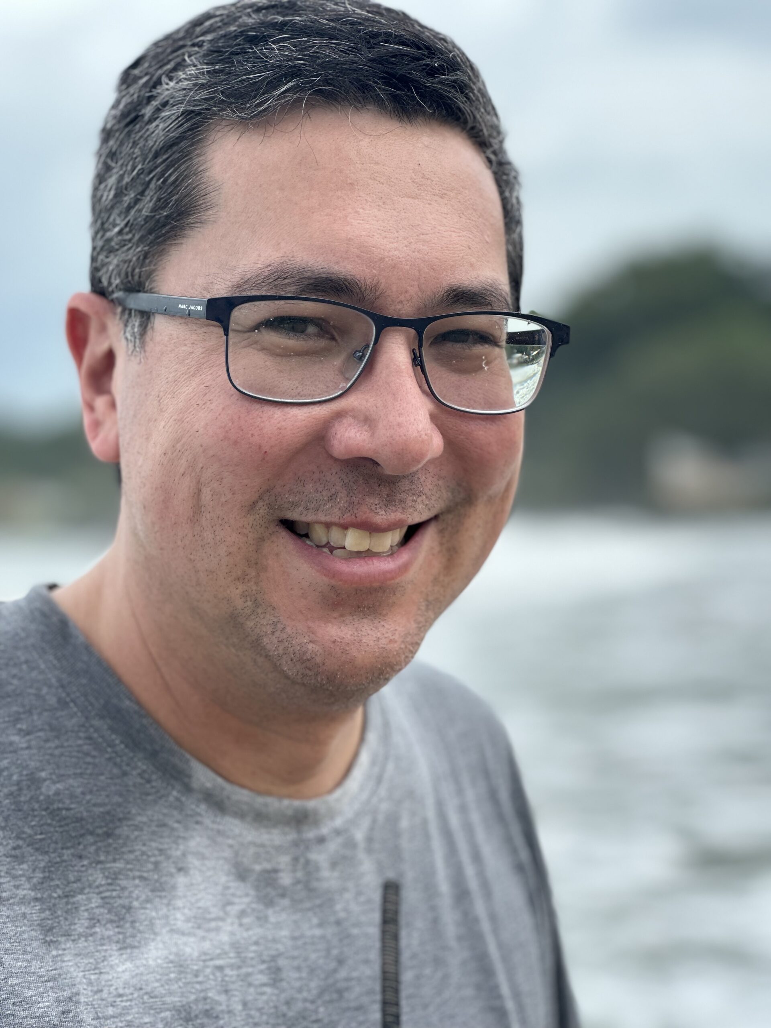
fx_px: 2287
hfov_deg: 19.1
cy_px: 514
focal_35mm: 77
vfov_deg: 25.3
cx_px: 386
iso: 25
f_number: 2.8
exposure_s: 1/284
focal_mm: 9
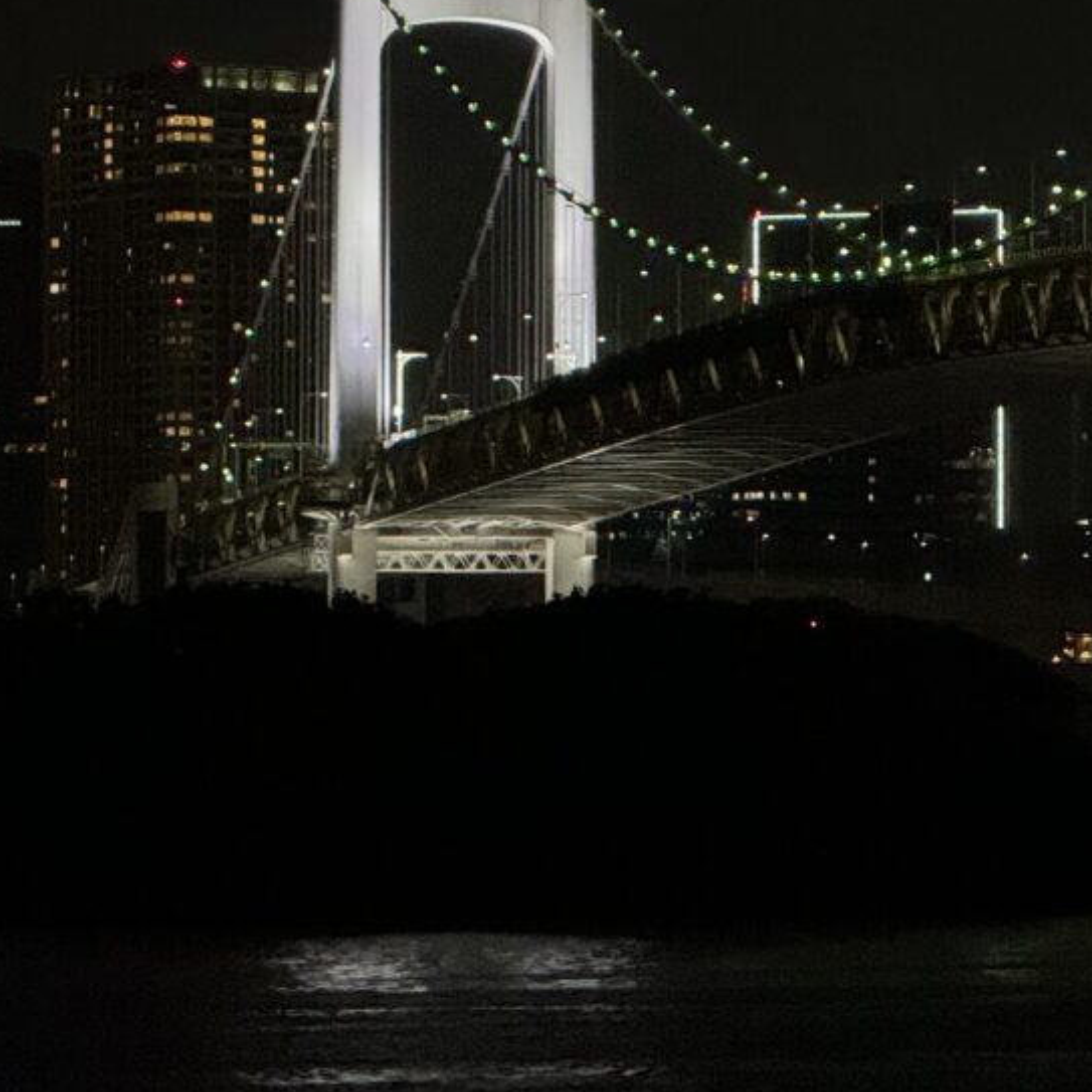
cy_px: 99
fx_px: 10707
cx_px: 1213
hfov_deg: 5.8
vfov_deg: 5.8
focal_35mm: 300
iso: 640
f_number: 2.8
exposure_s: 1/49
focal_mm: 15.66
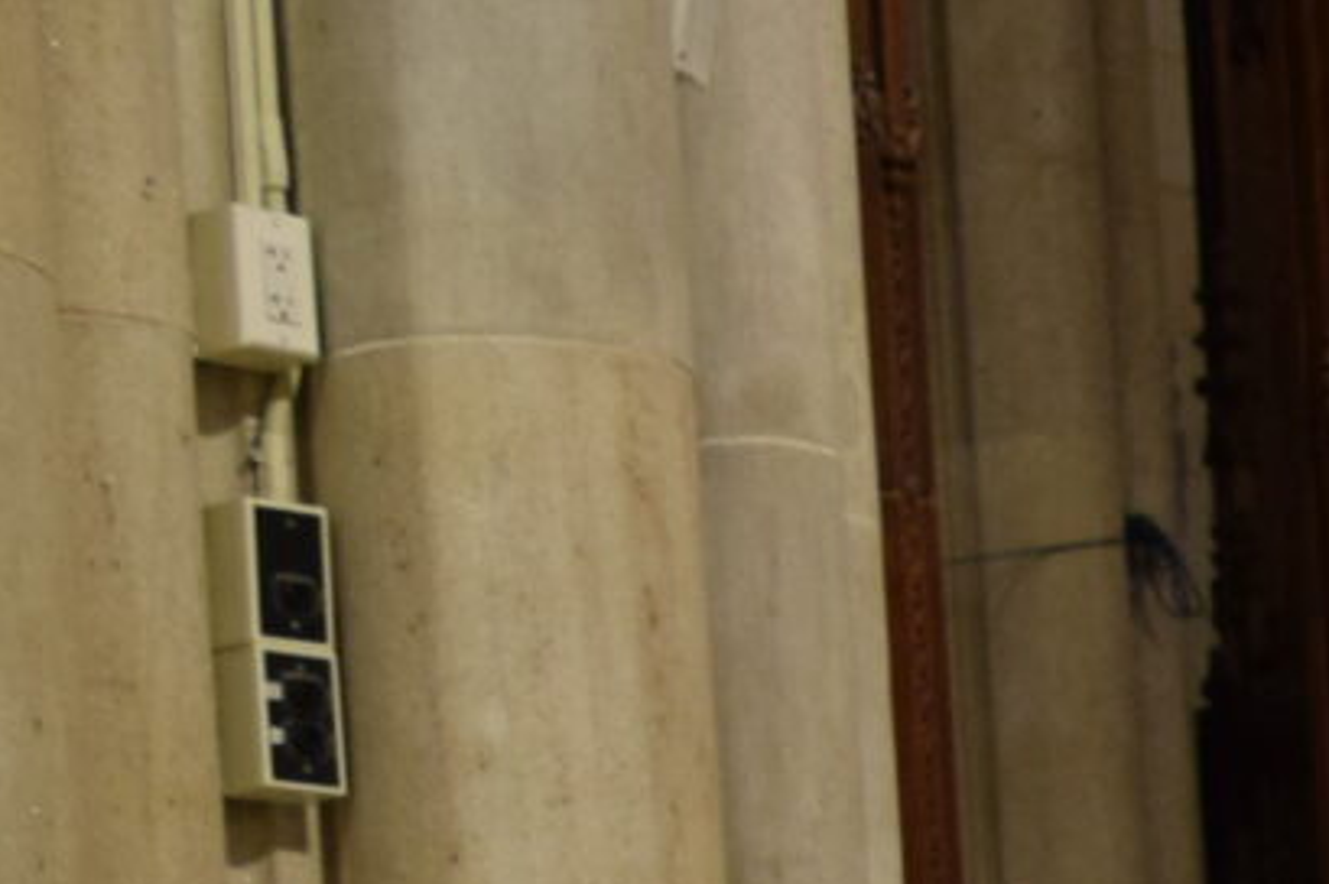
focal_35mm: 216
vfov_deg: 6.0
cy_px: 2273
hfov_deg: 8.2
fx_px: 7972
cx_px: 3942
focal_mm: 23
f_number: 4
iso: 560
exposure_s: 1/60
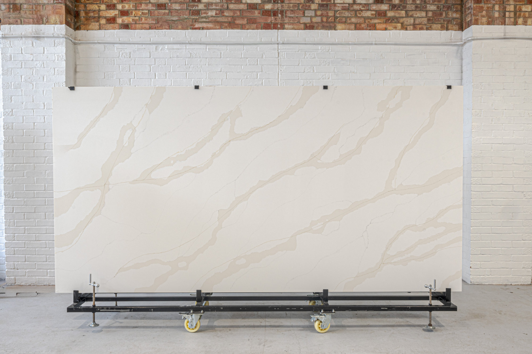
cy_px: 177
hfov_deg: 60.7
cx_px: 266
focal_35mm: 31
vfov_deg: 42.6
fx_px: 454
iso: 100
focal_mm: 20.5
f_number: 16
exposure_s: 1/4
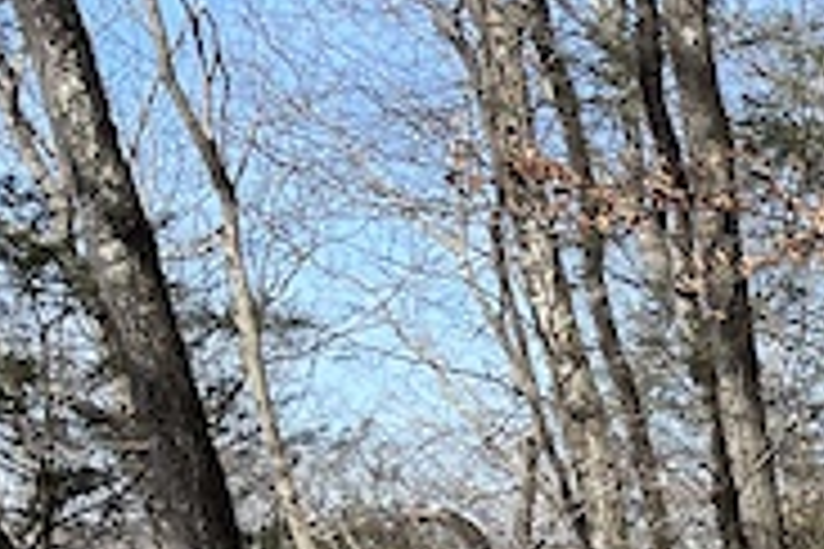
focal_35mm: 118
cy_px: 958
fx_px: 2701
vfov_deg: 10.9
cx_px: 1589
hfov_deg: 14.7
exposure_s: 1/1855
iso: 32
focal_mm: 4.2
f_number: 1.6
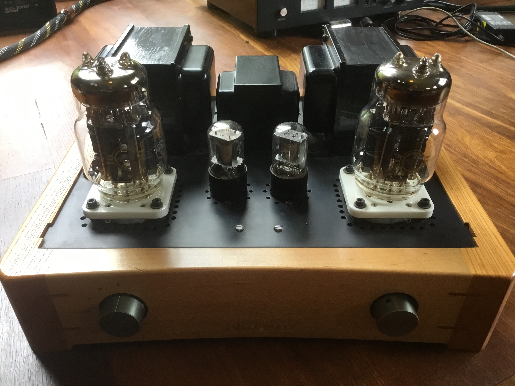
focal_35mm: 31
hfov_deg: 58.4
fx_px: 461
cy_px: 193
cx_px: 258
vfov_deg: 45.4
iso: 40
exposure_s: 1/33
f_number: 2.4
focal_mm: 3.3
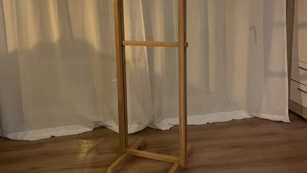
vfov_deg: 31.0
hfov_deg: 52.8
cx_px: 153
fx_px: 309
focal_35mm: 38
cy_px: 62
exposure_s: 1/25
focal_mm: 4.2
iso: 800
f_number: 1.6
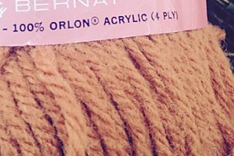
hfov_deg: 25.5
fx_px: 513
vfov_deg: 16.2
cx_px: 71
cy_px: -55
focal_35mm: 79
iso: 64
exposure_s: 1/120
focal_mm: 4.12
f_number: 2.4
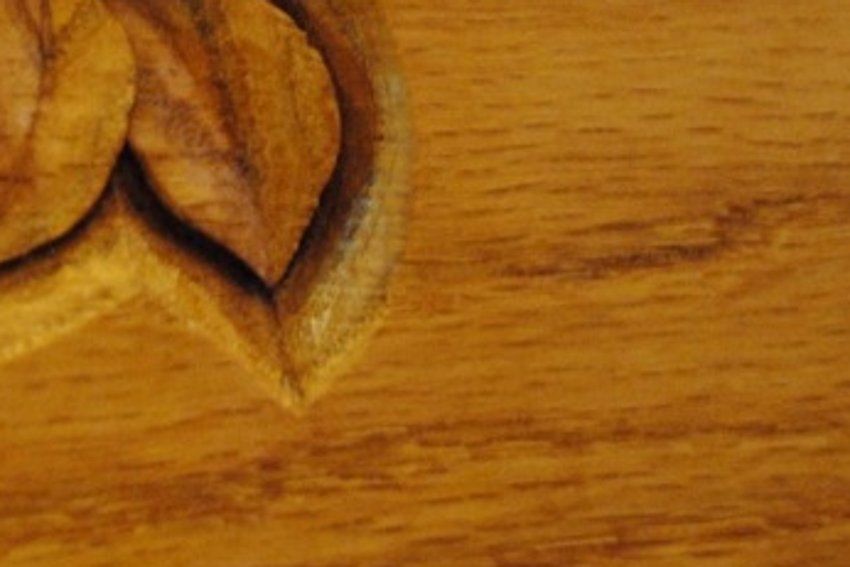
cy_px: -112
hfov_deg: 14.7
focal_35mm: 137
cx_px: 43
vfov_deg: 9.9
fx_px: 3243
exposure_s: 1/15
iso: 1600
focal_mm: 35
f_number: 5
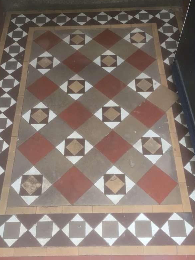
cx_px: 93
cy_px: 129
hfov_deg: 37.7
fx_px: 285
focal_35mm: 38
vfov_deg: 49.0
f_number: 2.2
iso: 80
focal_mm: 4.15
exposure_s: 1/33
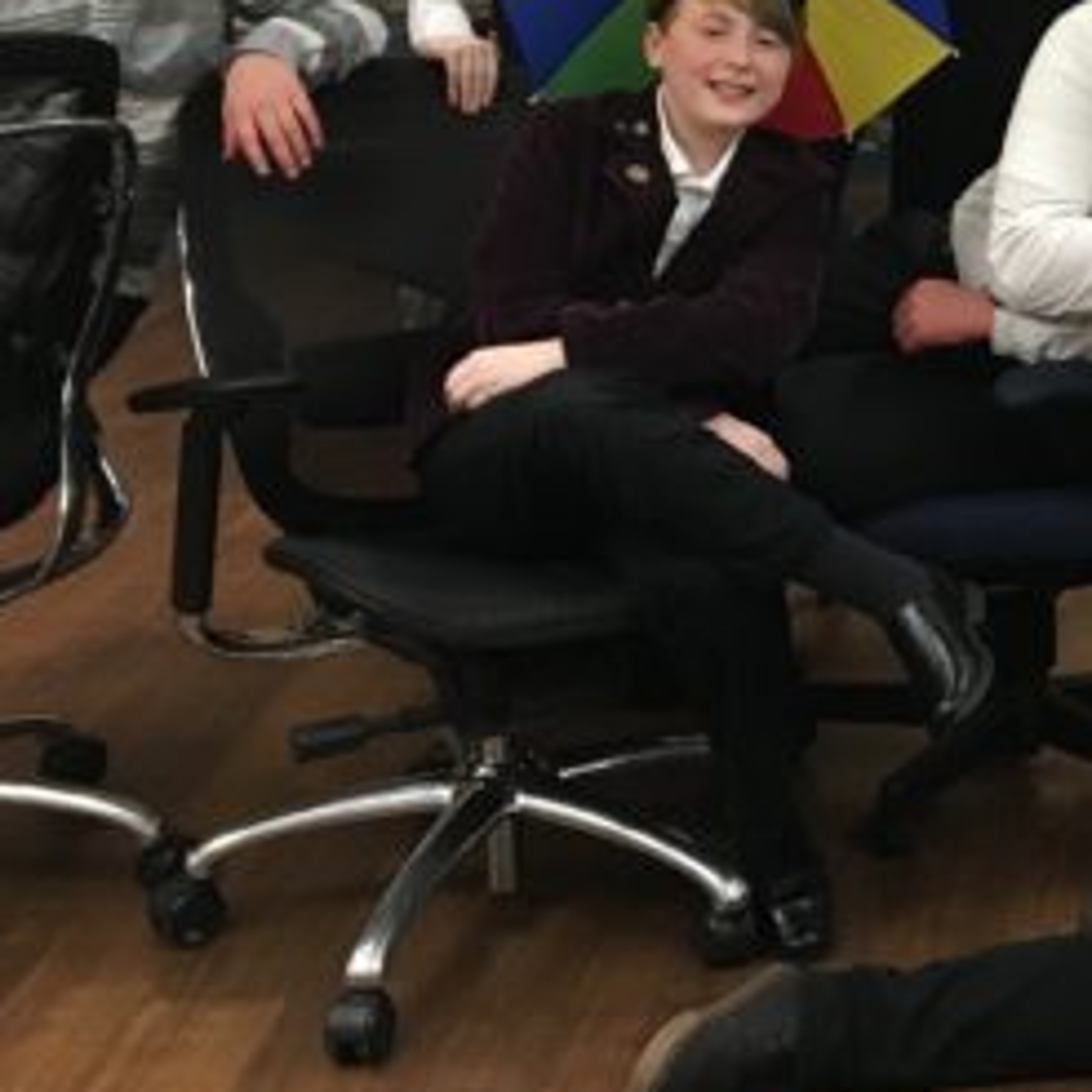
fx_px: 2855
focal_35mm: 80
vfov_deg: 21.2
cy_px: 93
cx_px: 1420
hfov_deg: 19.9
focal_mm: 4.15
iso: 125
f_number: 2.2
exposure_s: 1/30
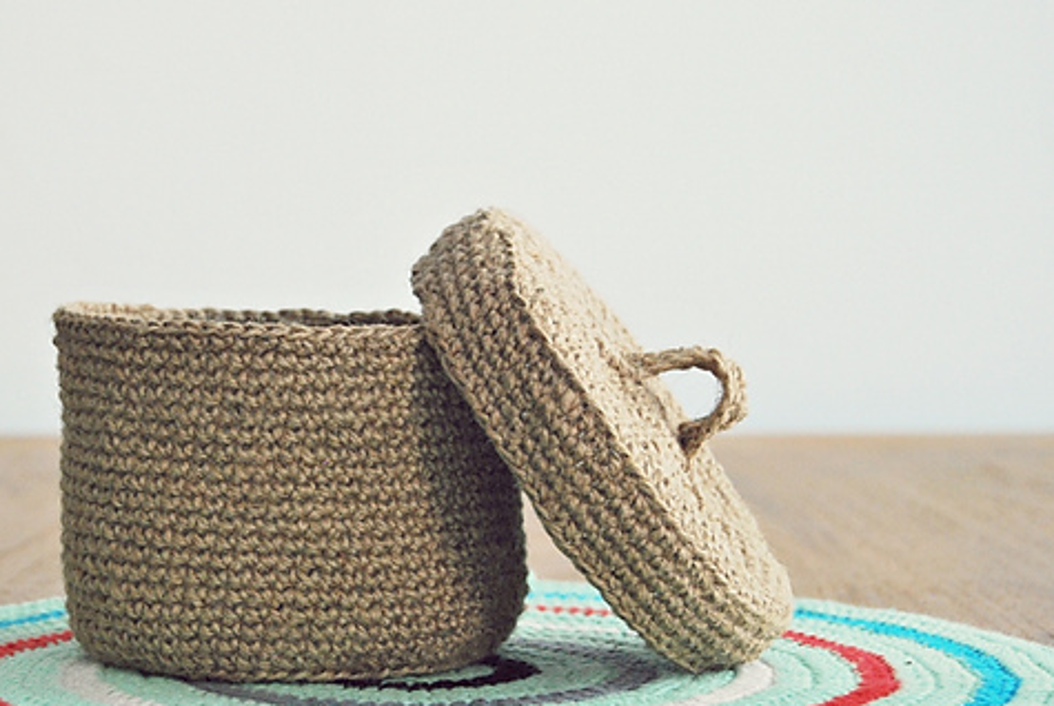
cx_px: 404
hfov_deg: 20.2
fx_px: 2961
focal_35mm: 101
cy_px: 440
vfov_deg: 13.6
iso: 720
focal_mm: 50
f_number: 5.6
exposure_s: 1/30
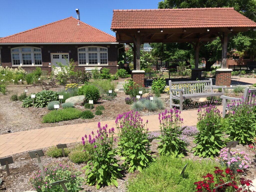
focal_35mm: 29
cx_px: 128
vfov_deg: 48.2
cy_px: 96
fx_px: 214
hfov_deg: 61.7
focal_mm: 4.15
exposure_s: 1/1522
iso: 32
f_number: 2.2
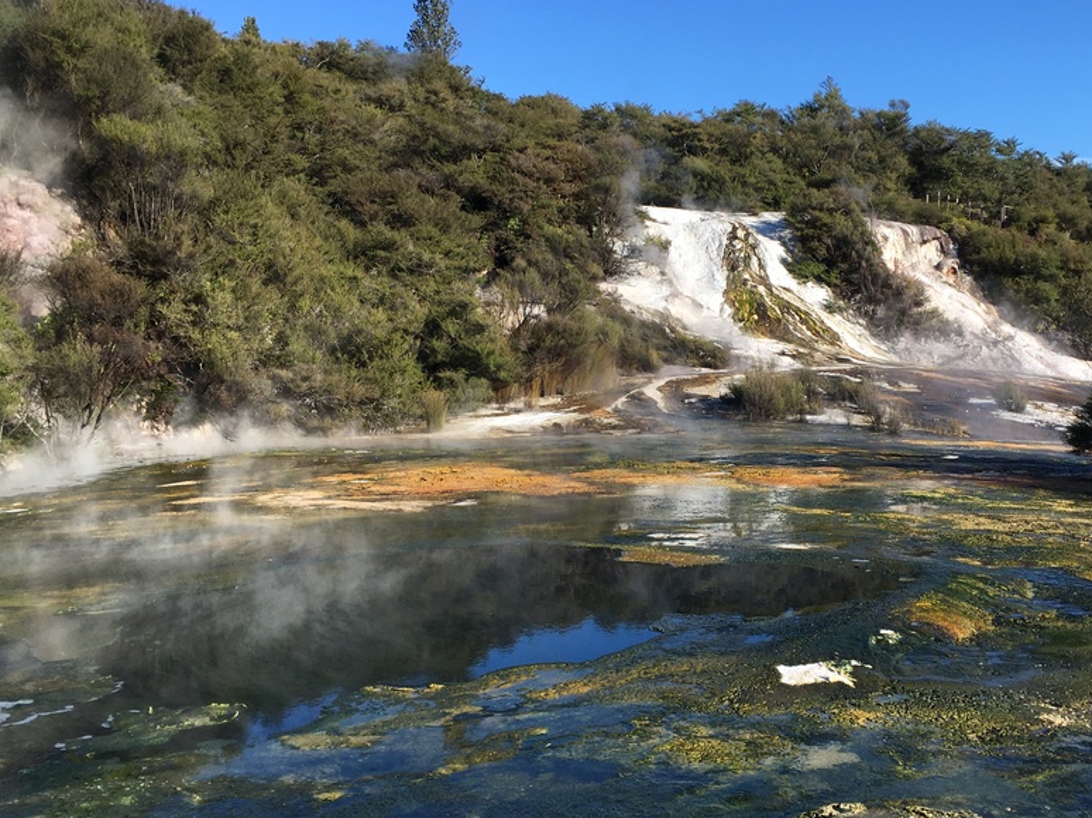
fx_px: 1261
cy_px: 429
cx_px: 653
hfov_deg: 46.6
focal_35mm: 40
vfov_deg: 35.9
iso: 25
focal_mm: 4.15
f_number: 2.2
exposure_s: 1/986
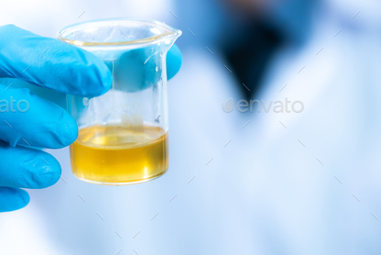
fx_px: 1578
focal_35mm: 149
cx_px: 123
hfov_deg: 13.7
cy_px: 149
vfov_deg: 9.2
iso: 160
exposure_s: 1/160
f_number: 3
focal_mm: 105
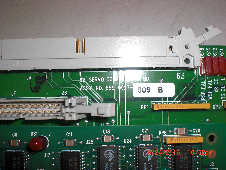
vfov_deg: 37.7
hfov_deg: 49.0
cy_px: 85
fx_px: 248
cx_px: 113
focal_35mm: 38
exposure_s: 1/60
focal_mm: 6.3
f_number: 5.6
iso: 64
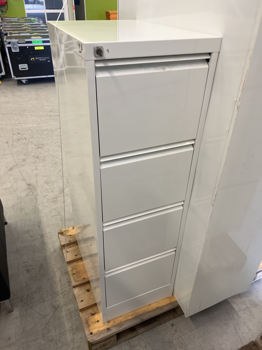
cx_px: 131
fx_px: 262
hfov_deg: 53.1
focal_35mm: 26
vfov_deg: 67.3
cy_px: 175
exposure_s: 1/100
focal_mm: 5.7
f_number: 1.5
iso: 125
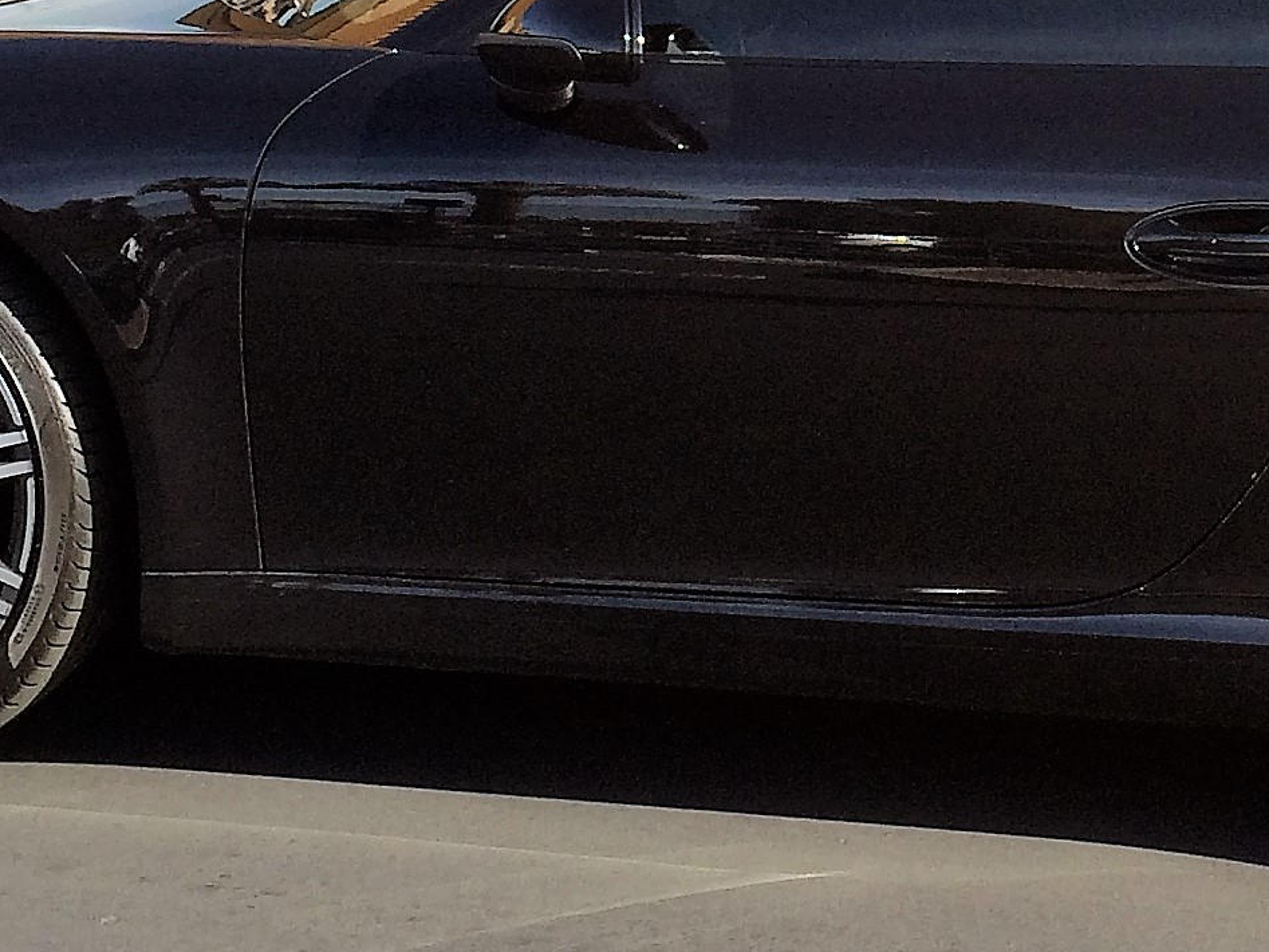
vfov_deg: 14.2
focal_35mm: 100
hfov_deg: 19.4
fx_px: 3665
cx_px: 1037
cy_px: -292
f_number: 2.2
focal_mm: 4.15
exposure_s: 1/855
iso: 32
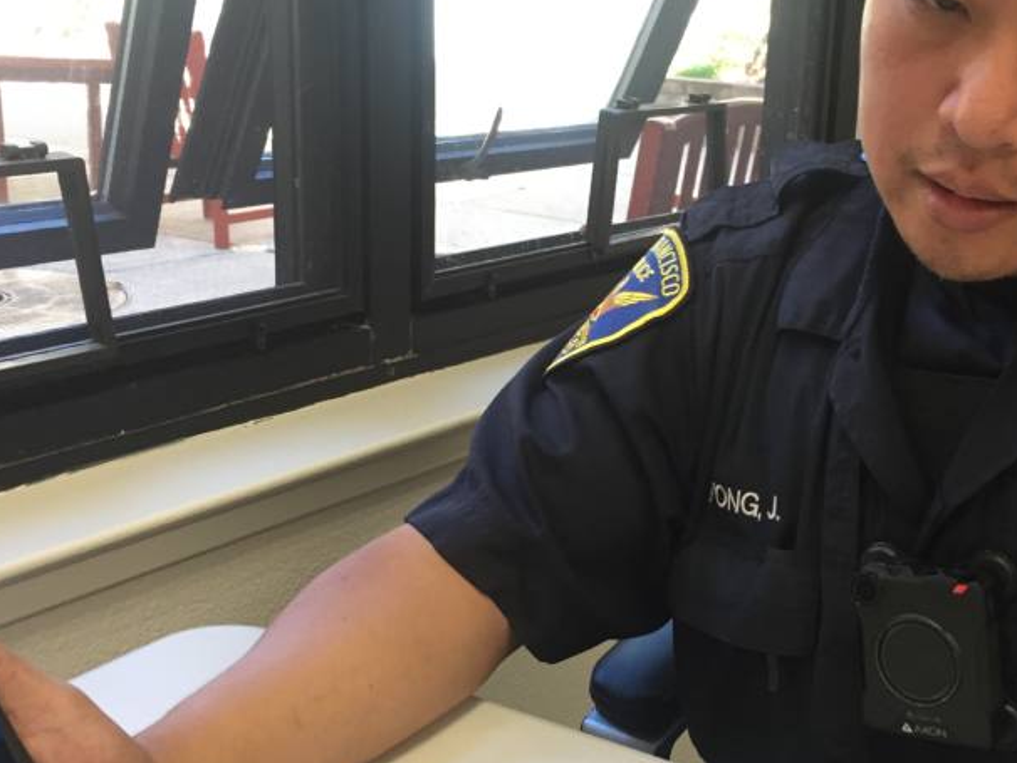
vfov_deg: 29.7
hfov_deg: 38.6
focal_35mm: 49
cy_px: 402
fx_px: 1440
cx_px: 636
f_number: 2.2
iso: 50
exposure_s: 1/30
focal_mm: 4.15
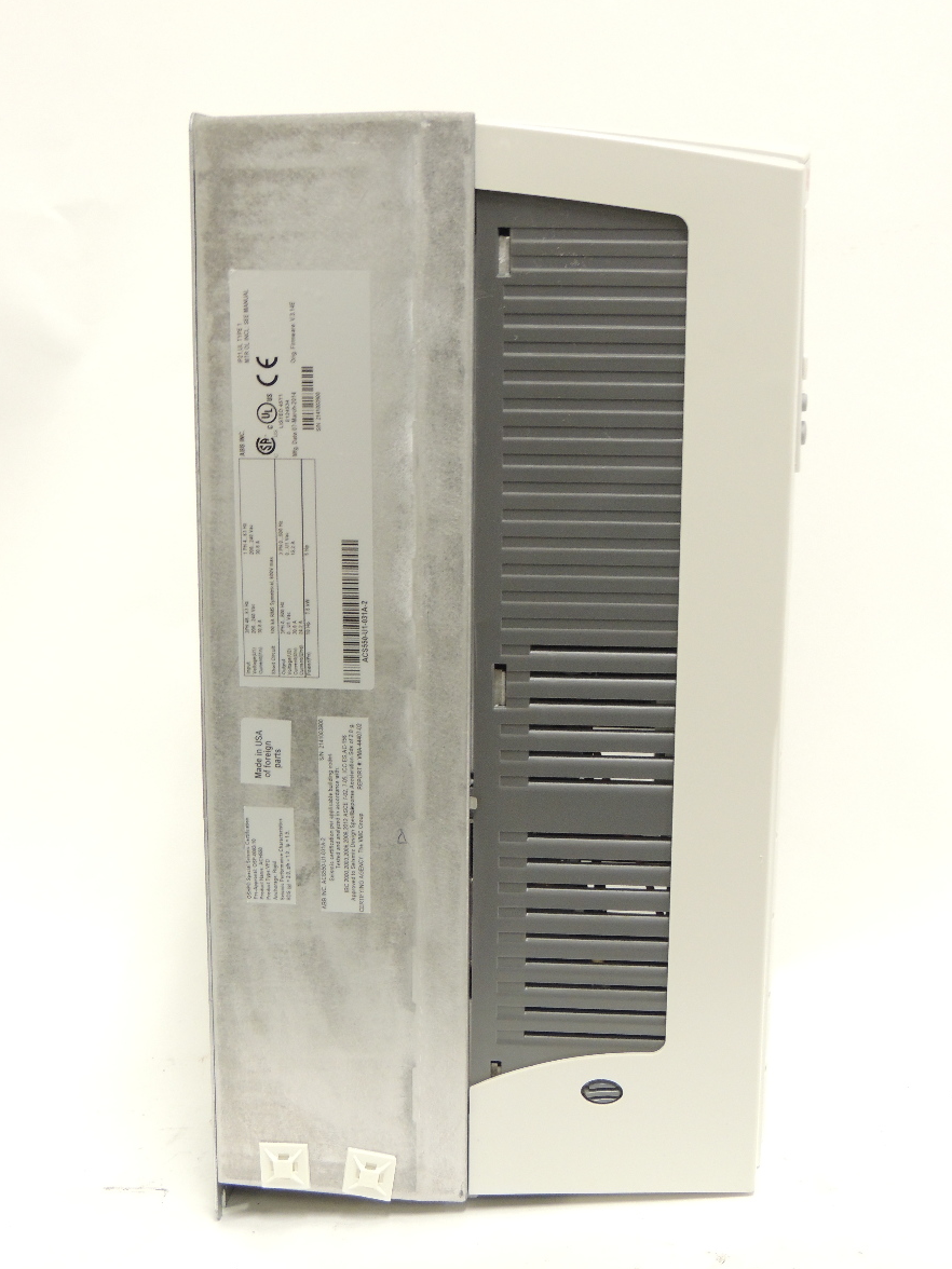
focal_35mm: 51
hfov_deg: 28.6
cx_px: 482
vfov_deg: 37.5
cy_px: 632
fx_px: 1870
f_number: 3.6
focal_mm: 8.9
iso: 400
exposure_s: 1/13
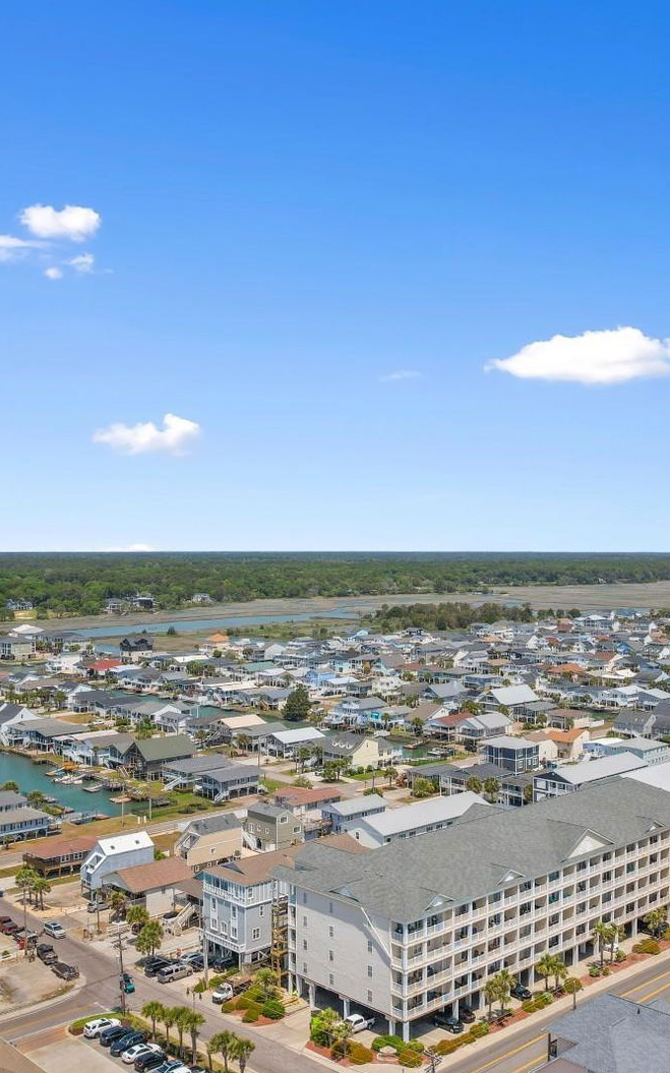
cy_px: 535
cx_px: 363
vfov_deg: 56.7
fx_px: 994
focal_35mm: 34
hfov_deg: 37.2
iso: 110
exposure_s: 1/730
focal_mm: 8.38
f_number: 2.8
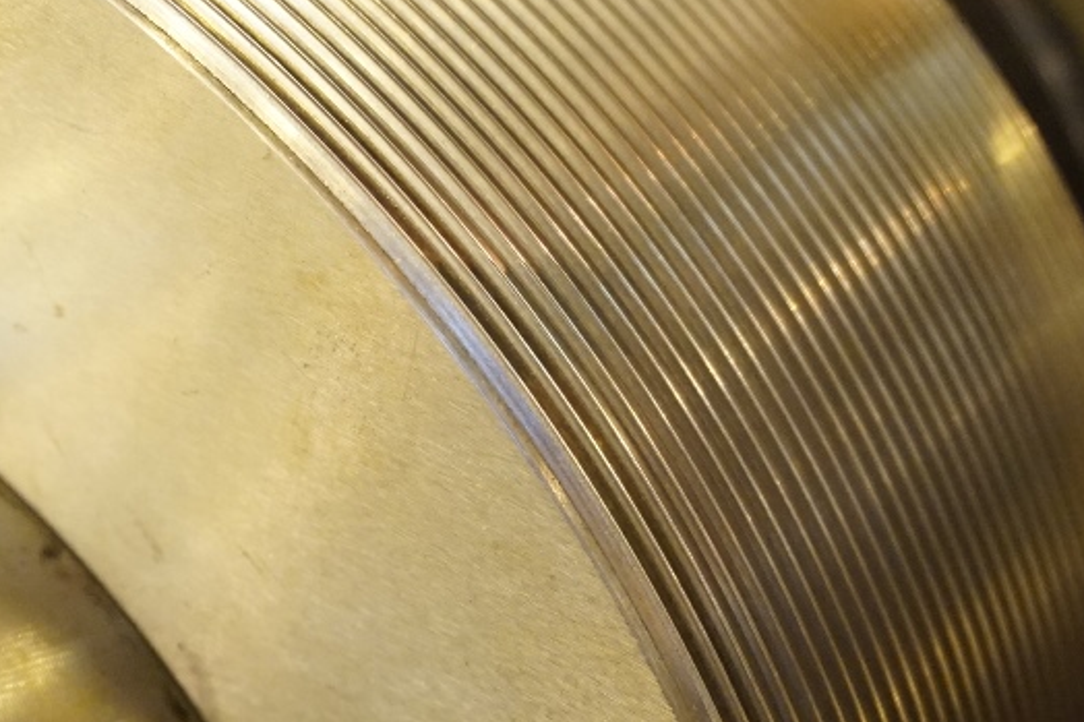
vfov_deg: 15.3
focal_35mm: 88
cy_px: 667
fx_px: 2649
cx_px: 573
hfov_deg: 23.1
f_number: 5
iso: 3200
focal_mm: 30
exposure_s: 1/25
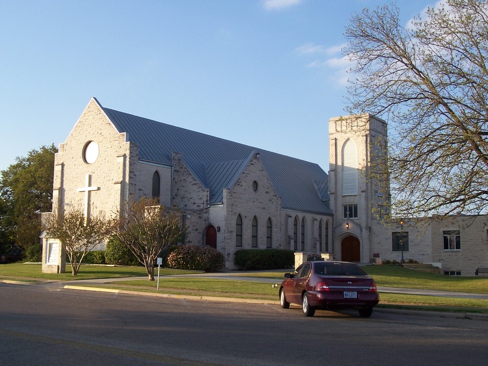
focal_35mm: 42
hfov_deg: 44.8
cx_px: 244
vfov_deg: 34.3
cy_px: 183
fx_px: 592
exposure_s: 1/500
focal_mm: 7
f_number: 3
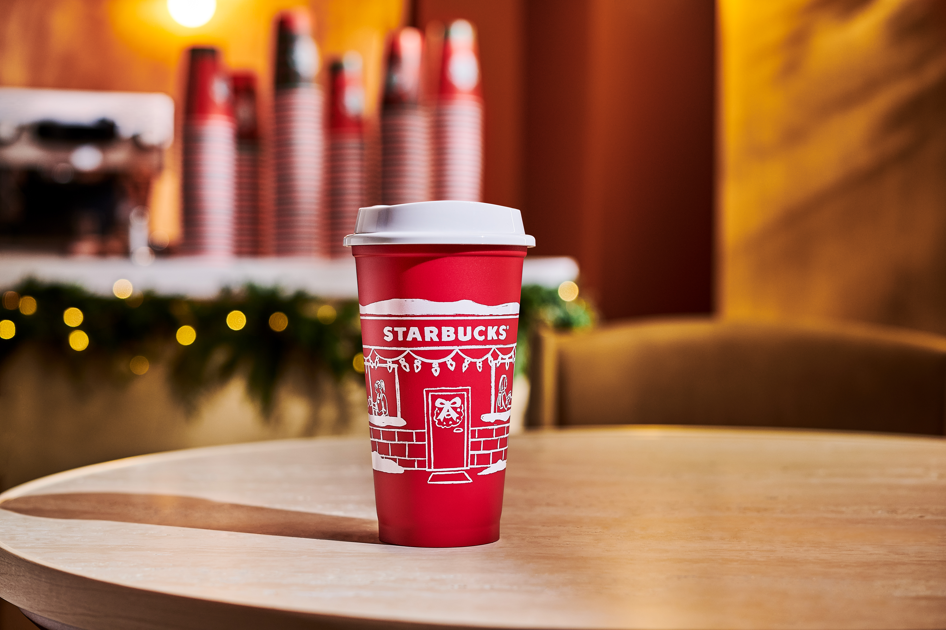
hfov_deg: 33.4
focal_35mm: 60
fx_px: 1577
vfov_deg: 22.6
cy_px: 315
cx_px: 473
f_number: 5
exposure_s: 1/60
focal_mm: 60
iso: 160
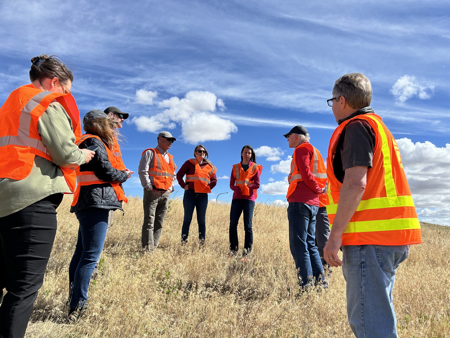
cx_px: 225
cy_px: 169
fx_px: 338
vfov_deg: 53.1
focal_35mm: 26
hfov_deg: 67.3
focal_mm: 5.7
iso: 50
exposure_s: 1/5076
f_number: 1.5
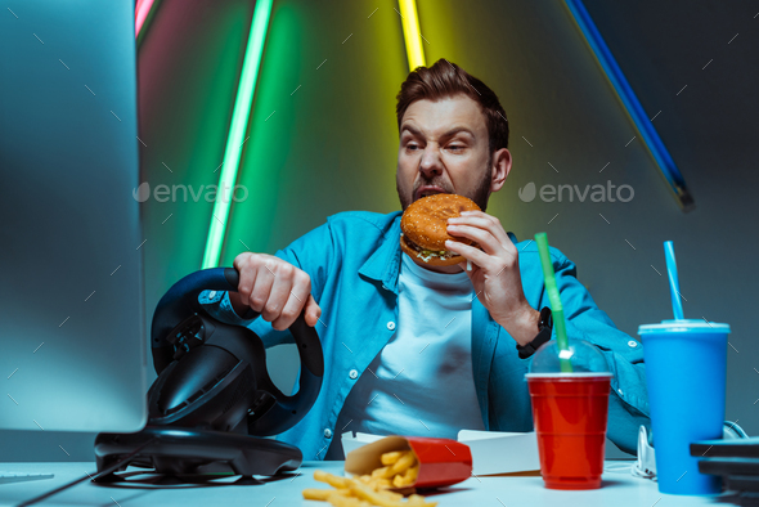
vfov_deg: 27.0
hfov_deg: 39.6
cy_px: 254
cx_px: 380
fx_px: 1055
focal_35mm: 50
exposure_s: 1/160
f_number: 4
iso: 125
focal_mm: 50
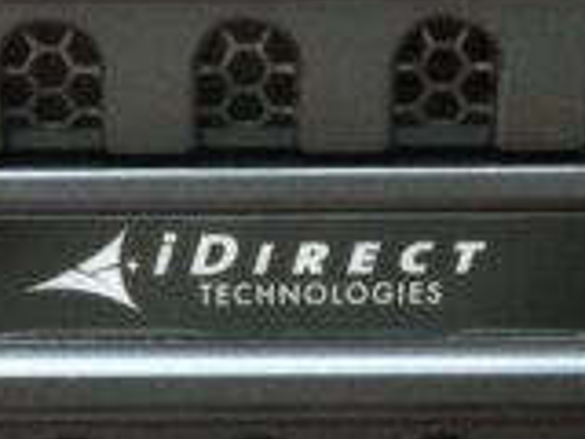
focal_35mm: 109
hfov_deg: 18.0
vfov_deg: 13.4
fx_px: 1842
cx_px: 194
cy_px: 450
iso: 250
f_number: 2.2
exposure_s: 1/30
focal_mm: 4.15
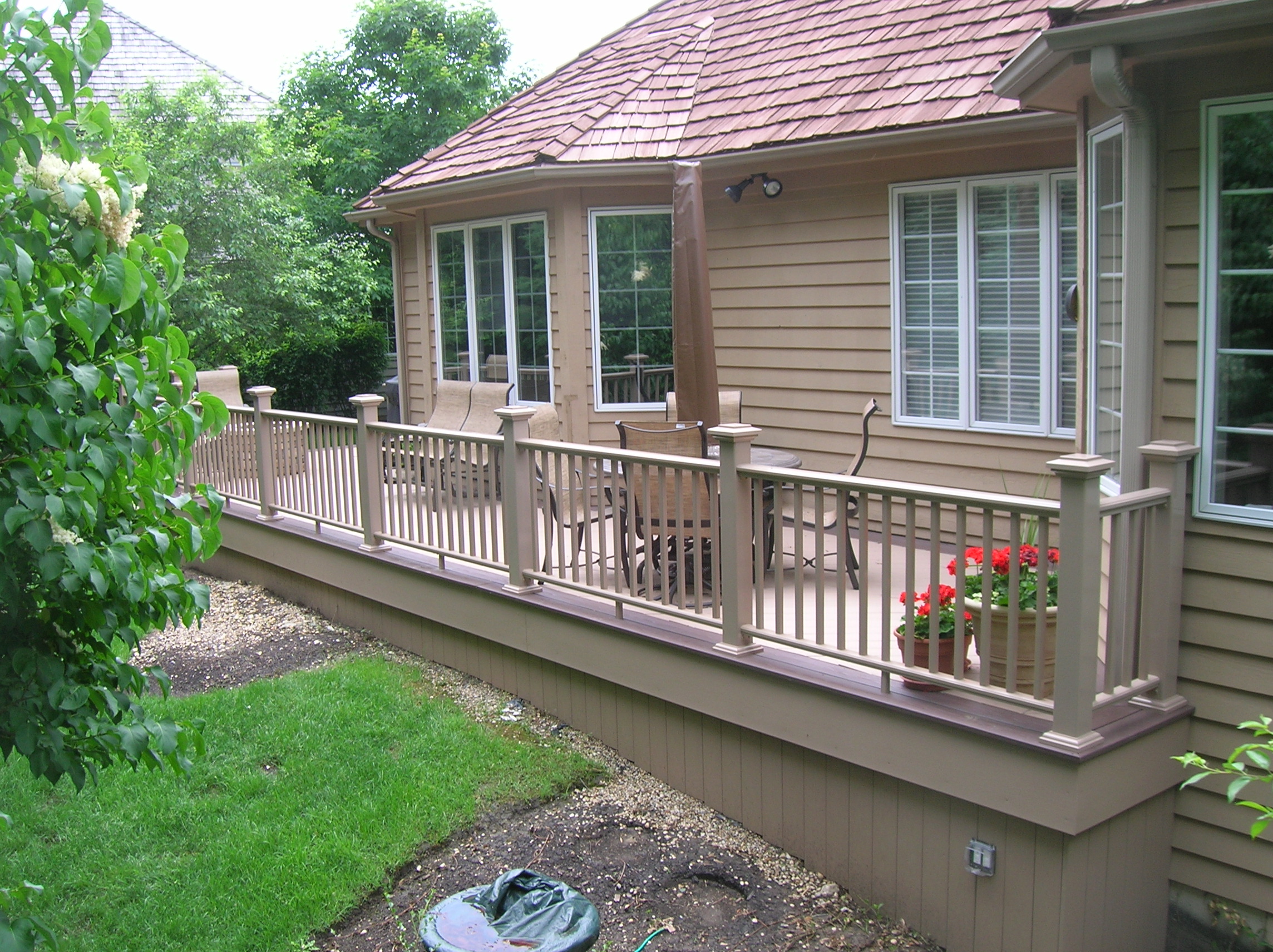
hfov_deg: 54.0
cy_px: 476
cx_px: 636
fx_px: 1249
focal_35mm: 34
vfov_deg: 41.7
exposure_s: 1/83.1
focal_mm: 5.7
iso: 50
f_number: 4.9
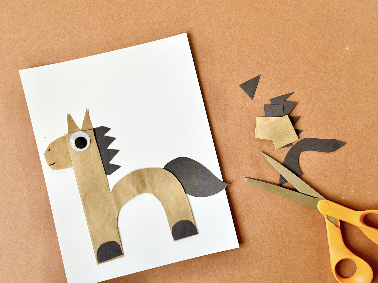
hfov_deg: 39.7
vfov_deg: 30.3
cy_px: 142
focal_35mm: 48
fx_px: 524
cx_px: 189
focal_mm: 6.86
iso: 64
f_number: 1.78
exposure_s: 1/120
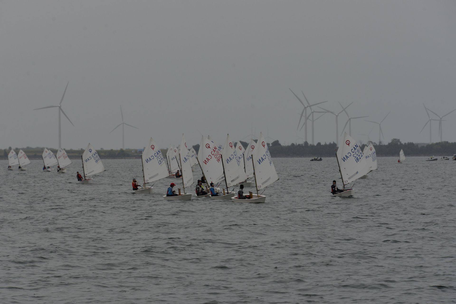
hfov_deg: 12.1
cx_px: 228
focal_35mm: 170
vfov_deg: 8.1
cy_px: 152
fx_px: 2153
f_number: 9
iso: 320
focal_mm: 170
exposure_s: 1/640
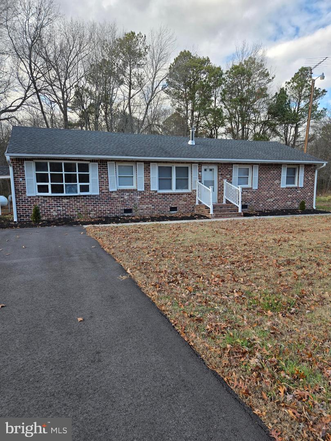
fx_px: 293
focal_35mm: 23
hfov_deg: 58.9
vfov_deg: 73.9
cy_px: 220
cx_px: 166
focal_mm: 5.4
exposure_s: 1/439
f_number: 1.8
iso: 25
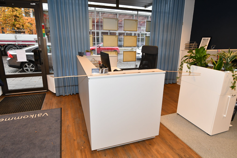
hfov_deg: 81.2
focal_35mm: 21
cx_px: 118
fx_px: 138
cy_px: 79
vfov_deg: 59.5
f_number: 5
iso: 1000
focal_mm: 14
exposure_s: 1/125
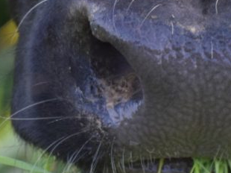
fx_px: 6355
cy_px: 113
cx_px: 168
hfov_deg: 2.1
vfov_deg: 1.6
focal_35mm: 953
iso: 1100
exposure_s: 1/500
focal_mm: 200
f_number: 5.6
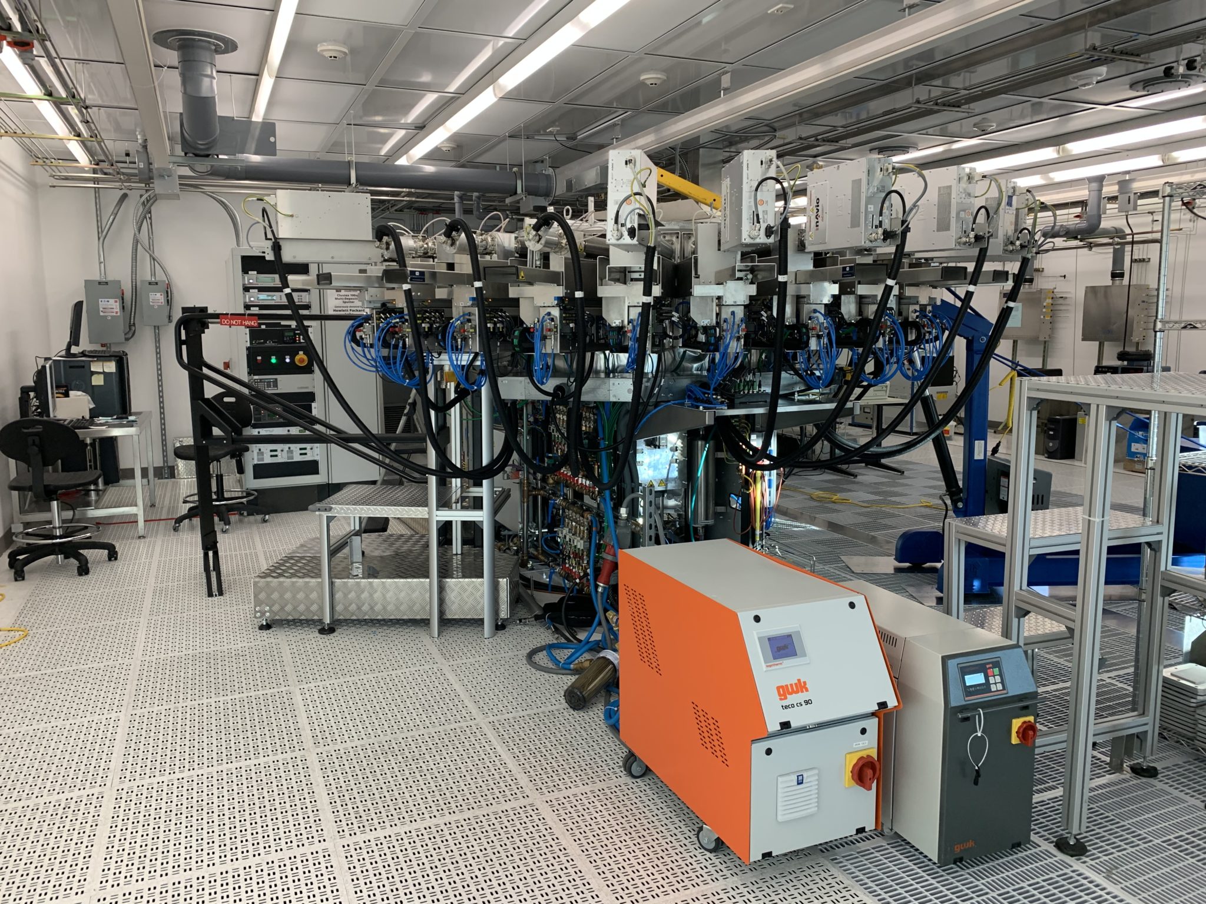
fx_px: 906
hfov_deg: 67.3
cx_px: 603
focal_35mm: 26
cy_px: 452
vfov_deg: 53.1
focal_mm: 4.25
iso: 100
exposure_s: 1/121
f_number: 1.8
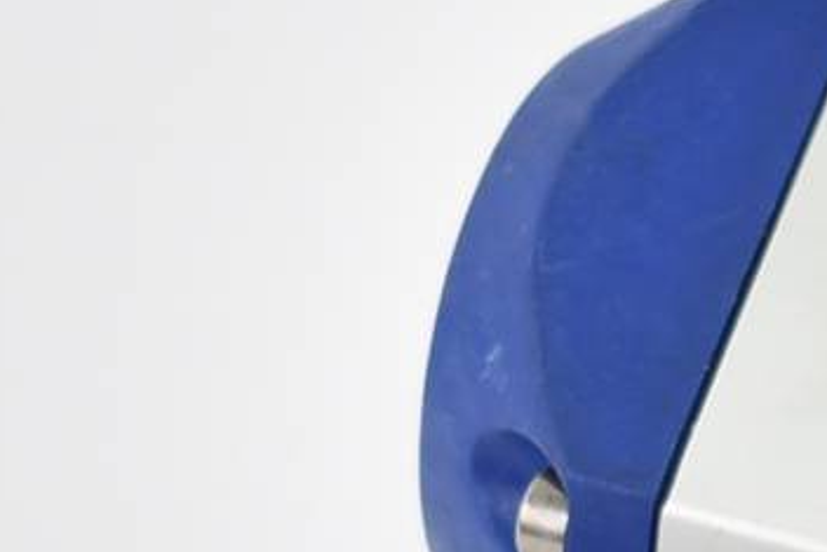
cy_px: 900
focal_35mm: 276
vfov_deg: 4.9
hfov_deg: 7.3
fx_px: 6343
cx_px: 1245
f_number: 4.2
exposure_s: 1/50
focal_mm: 30
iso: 125
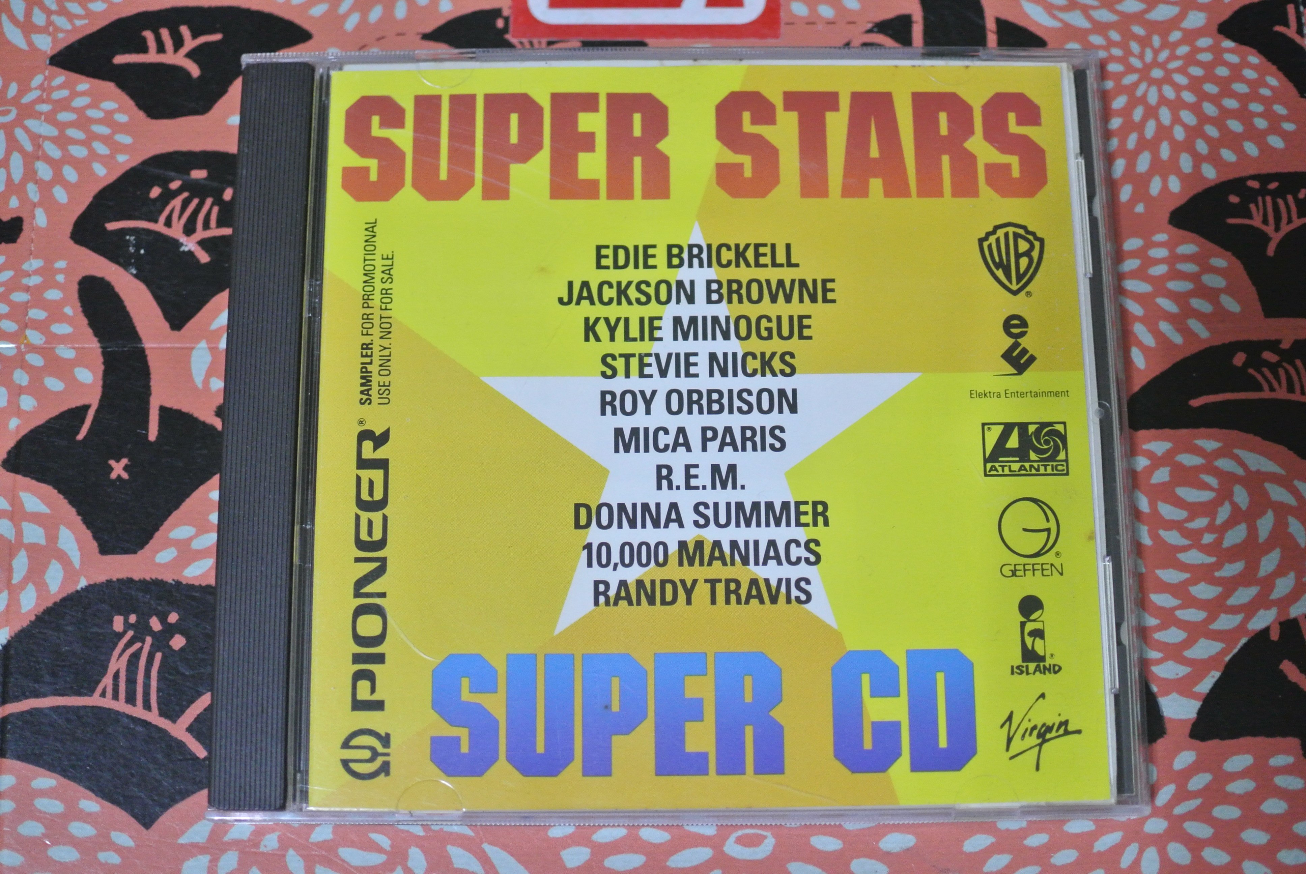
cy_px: 437
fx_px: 1780
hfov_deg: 40.3
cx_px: 653
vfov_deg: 27.6
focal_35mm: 49
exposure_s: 1/100
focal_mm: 18.5
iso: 800
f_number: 1.8
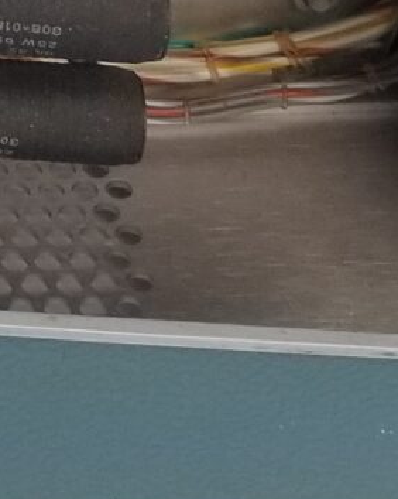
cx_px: -591
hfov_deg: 7.7
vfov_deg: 9.3
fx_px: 2712
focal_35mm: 184
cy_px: -752
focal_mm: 4.25
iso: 64
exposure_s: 1/60
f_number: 1.7
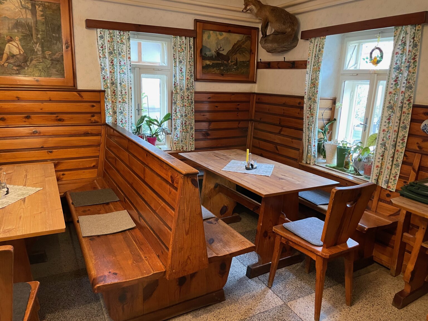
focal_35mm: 26
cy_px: 160
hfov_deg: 67.3
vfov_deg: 53.1
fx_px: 321
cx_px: 214
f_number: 1.6
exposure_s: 1/50
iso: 320
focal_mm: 4.2
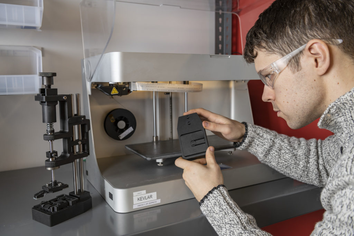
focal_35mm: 32
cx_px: 177
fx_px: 315
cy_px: 118
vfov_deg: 41.1
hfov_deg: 58.7
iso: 125
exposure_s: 1/40
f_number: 5
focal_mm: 32
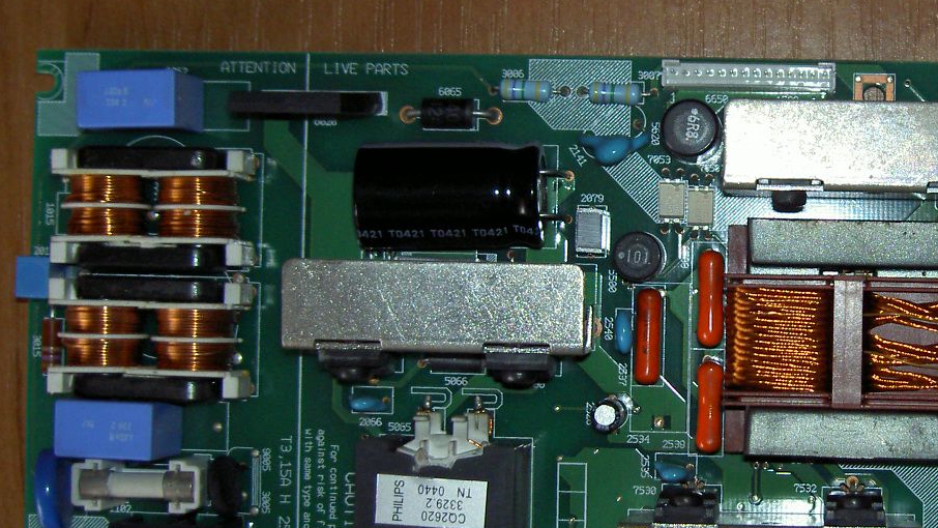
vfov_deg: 16.1
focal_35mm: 75
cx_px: 780
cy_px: 315
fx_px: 1866
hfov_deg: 27.5
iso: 100
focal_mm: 8
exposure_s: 1/60
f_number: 2.8
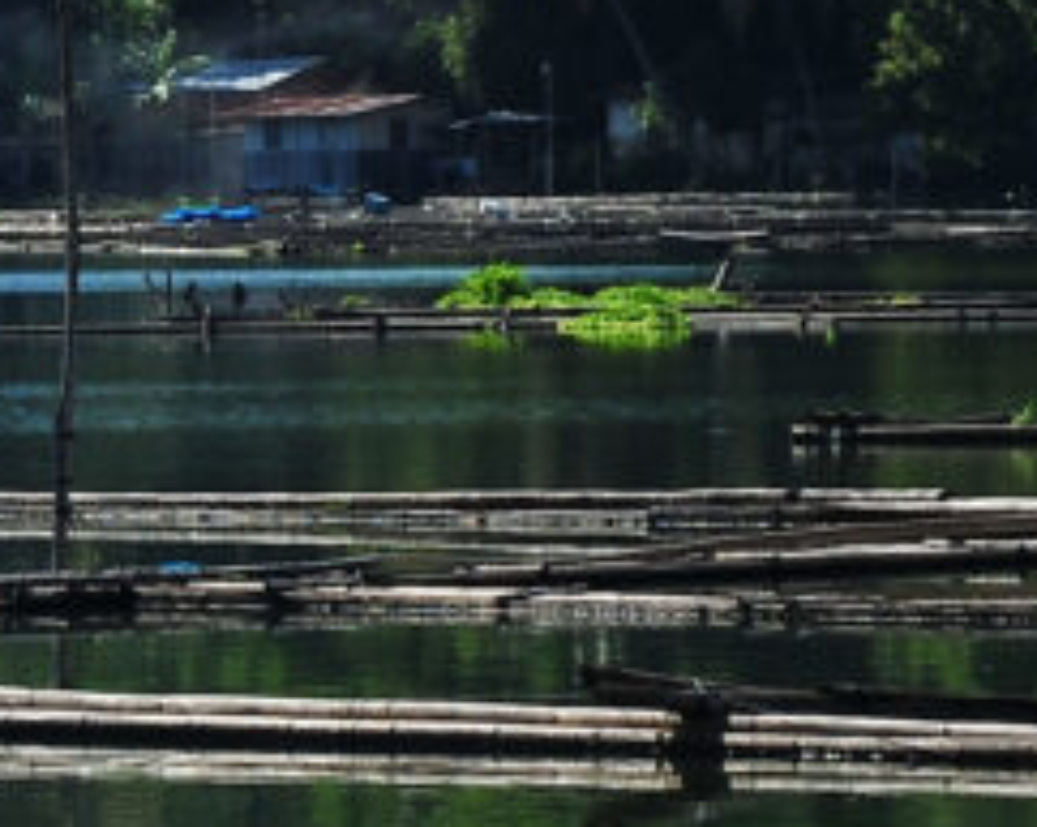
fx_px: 13702
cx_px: -373
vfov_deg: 3.5
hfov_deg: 4.3
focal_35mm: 447
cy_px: -64
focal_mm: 50
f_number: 11
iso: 200
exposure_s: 1/500
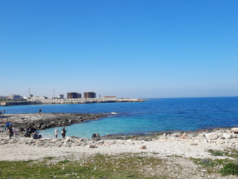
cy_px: 95
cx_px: 112
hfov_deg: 48.9
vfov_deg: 37.7
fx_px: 261
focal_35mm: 38
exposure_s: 1/1058
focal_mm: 4.6
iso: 40
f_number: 2
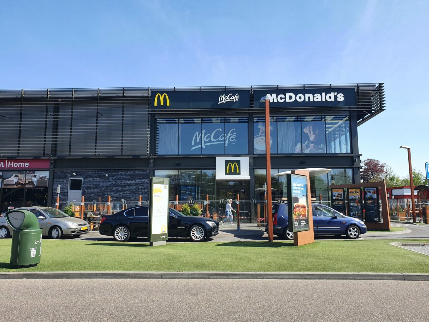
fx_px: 322
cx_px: 214
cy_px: 161
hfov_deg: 67.3
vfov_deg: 53.1
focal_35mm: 26
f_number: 2.4
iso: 50
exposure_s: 1/764
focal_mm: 4.32
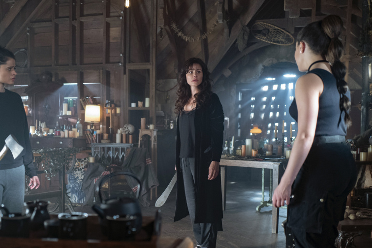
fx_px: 413
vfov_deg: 33.2
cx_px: 149
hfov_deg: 48.2
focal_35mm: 40
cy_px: 158
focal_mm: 28
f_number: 2
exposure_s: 1/125
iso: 1000
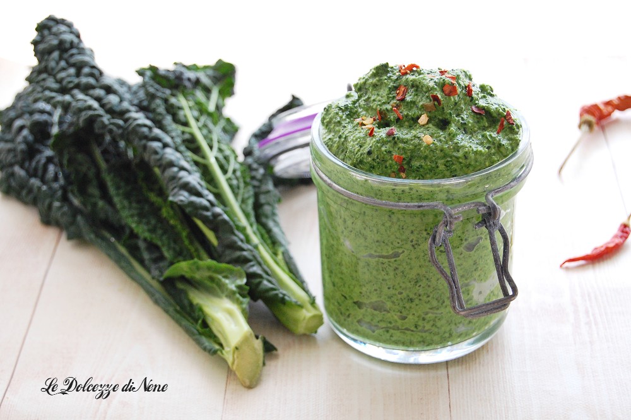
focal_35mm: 82
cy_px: 210
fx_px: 1445
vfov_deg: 16.5
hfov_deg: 24.6
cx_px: 316
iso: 800
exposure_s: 1/50
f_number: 5.6
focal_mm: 55
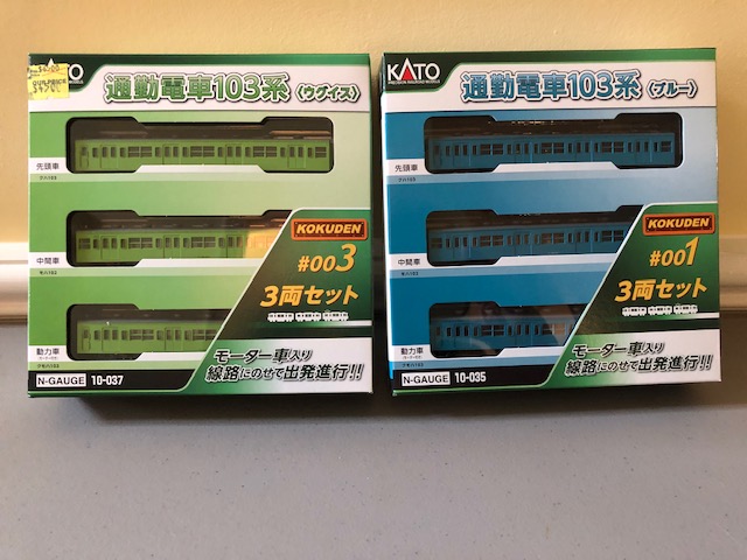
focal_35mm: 28
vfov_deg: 49.7
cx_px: 374
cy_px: 280
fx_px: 604
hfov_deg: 63.4
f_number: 1.8
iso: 100
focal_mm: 4
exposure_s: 1/11
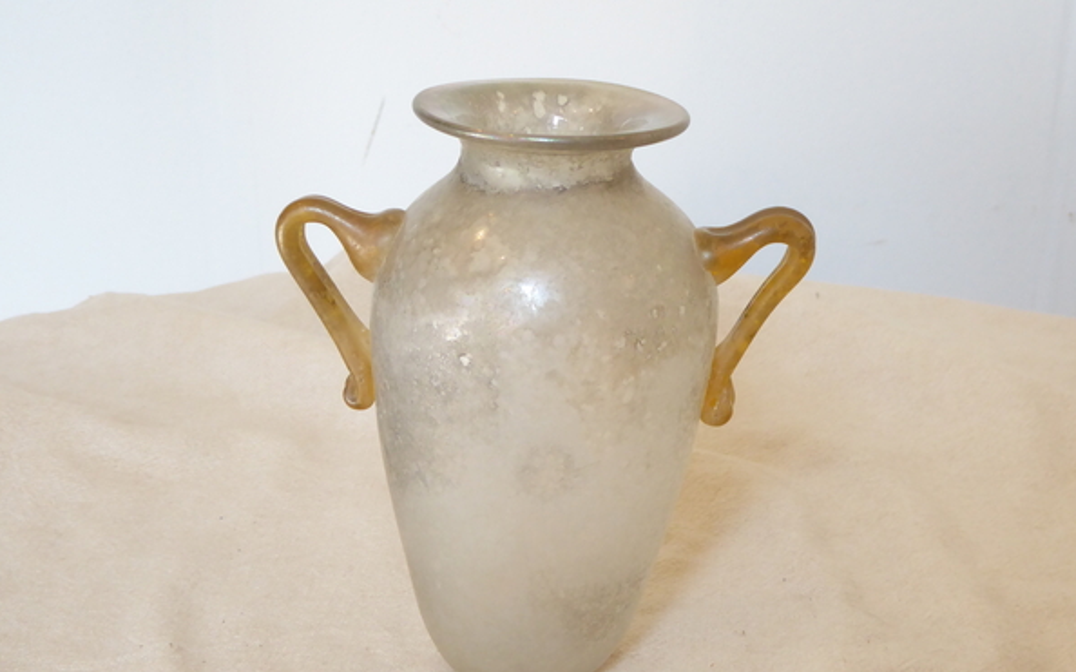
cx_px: 542
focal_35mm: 61
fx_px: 1788
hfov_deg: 33.5
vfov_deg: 21.3
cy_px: 406
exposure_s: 1/30
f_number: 4.2
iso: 400
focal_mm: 10.3
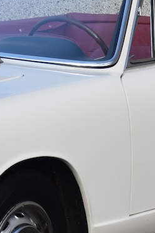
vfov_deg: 6.1
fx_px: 2178
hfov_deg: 4.1
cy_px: 93
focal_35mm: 337
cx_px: -34
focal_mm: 42
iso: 360
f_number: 5.6
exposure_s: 1/250
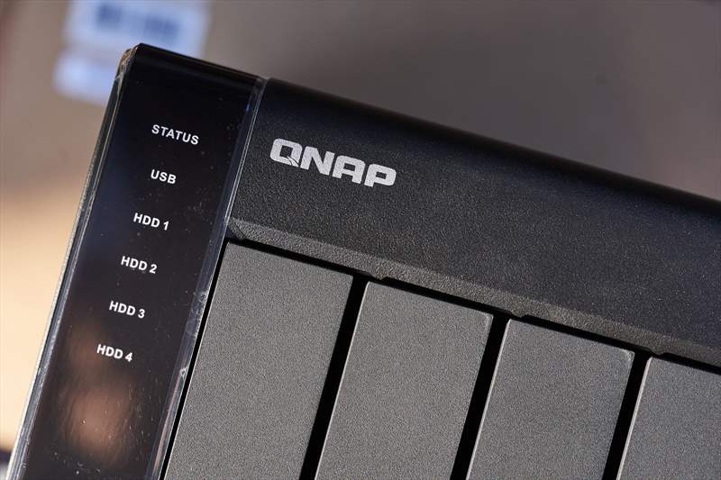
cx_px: 360
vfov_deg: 19.4
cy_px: 240
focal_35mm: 70
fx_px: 1402
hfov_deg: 28.8
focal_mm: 70
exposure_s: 1/500
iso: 400
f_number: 5
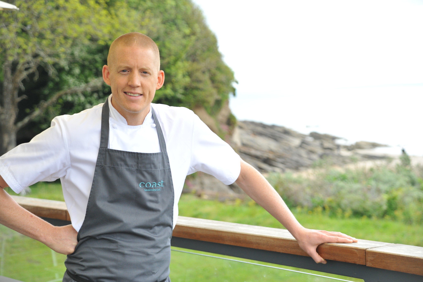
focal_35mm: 85
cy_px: 141
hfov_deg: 23.9
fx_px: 998
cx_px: 212
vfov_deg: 16.1
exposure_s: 1/1000
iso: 1600
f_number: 5
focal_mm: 85
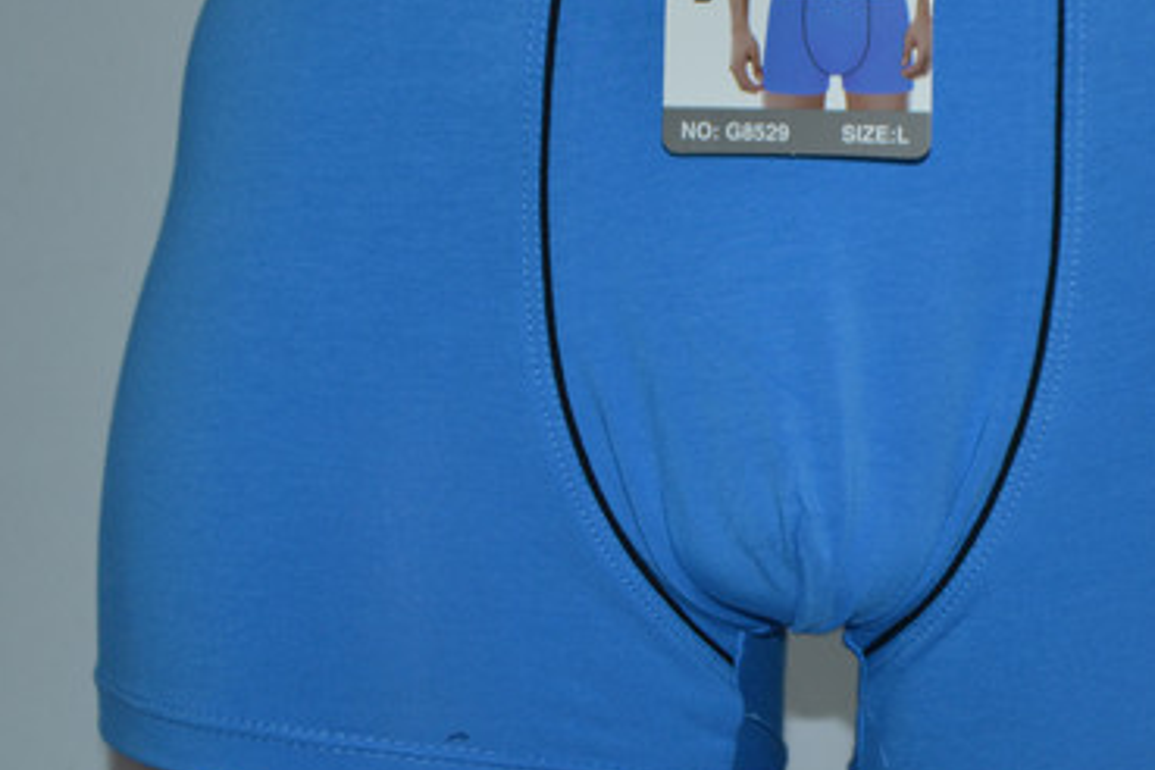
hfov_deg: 14.3
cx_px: 820
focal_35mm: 143
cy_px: 257
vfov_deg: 9.6
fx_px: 4583
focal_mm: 55
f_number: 5.6
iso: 400
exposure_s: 1/60
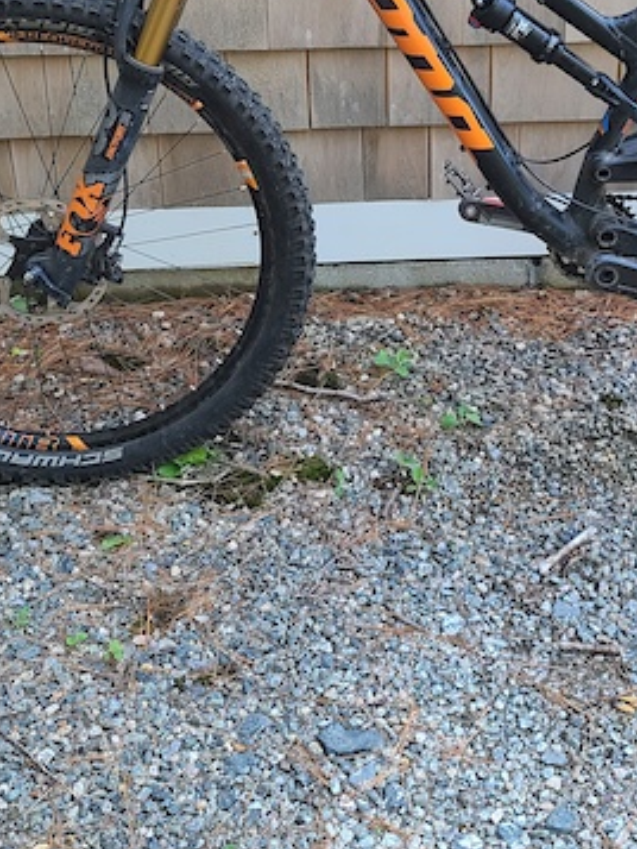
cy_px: 193
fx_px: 1373
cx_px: 461
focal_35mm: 56
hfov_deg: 25.9
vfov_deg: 33.5
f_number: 1.8
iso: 50
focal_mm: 7
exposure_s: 1/59
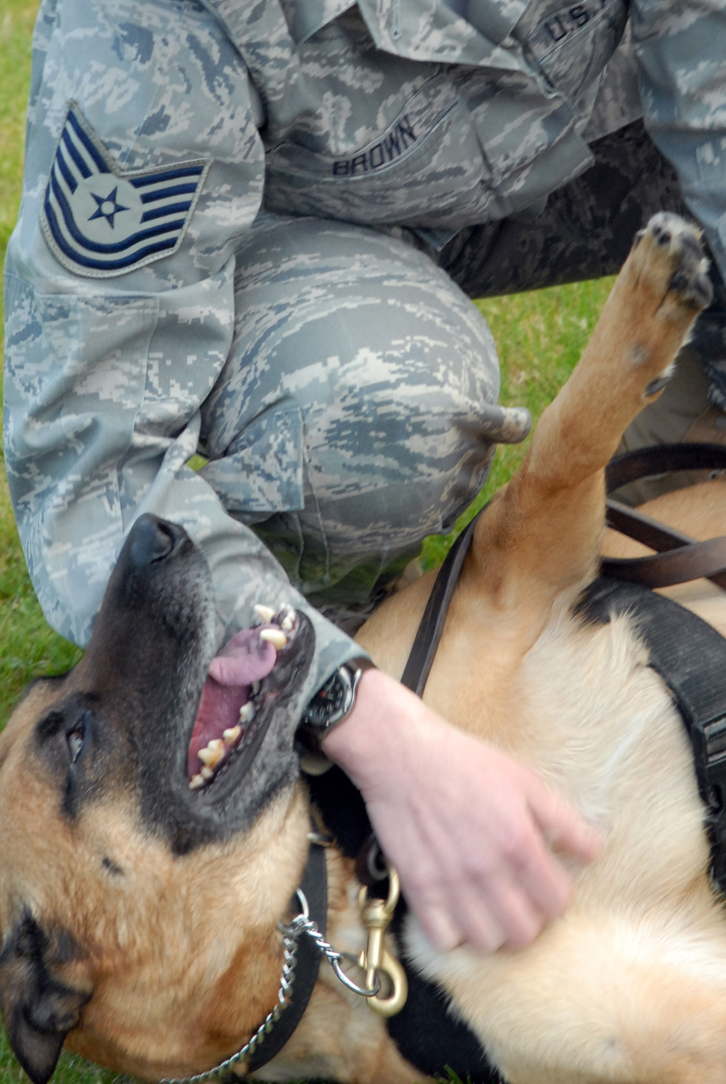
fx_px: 3460
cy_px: 349
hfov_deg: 12.0
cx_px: 431
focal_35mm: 115
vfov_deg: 17.8
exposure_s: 1/125
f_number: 5
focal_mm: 55
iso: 500
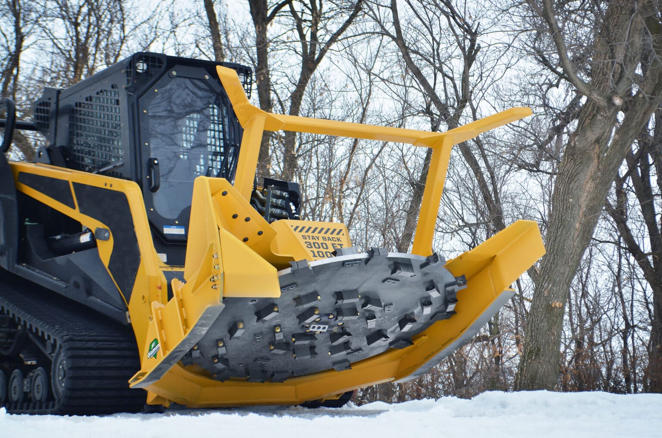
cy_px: 219
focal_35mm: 72
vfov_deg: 18.8
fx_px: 1321
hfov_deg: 28.1
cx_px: 331
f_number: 8
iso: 125
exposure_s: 1/250
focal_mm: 48
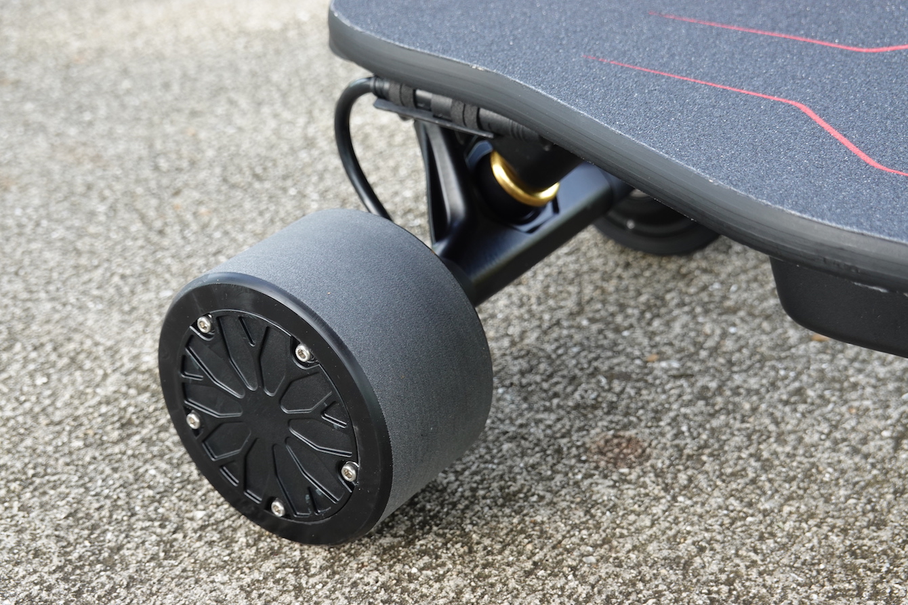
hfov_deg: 32.4
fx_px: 1563
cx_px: 454
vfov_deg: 21.9
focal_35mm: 62
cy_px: 302
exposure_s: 1/80
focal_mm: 22.92
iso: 160
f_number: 4
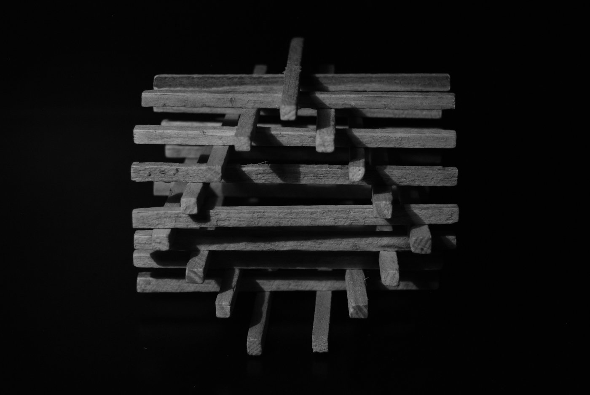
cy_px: 198
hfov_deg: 29.8
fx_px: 1108
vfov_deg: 20.2
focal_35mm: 68
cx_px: 295
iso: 400
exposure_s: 1/25
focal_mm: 45
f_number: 5.3
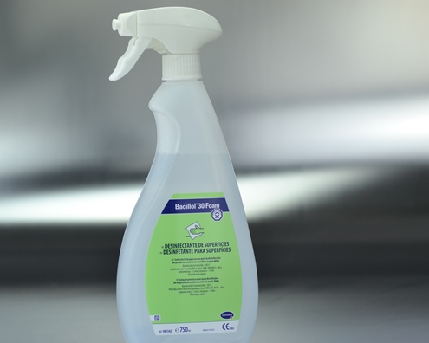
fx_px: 2082
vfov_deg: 9.4
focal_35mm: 164
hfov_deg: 11.8
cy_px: 183
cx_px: 169
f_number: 5.6
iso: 280
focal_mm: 90
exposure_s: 1/500
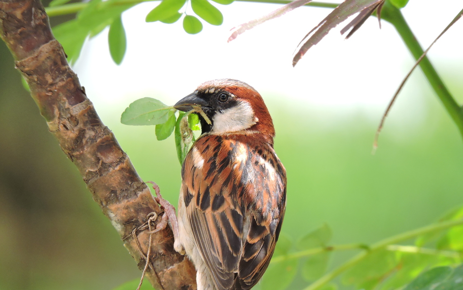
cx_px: 231
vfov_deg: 1.1
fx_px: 14750
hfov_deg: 1.8
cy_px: 165
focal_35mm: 1169
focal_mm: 197.1
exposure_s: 1/250
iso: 400
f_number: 5.6
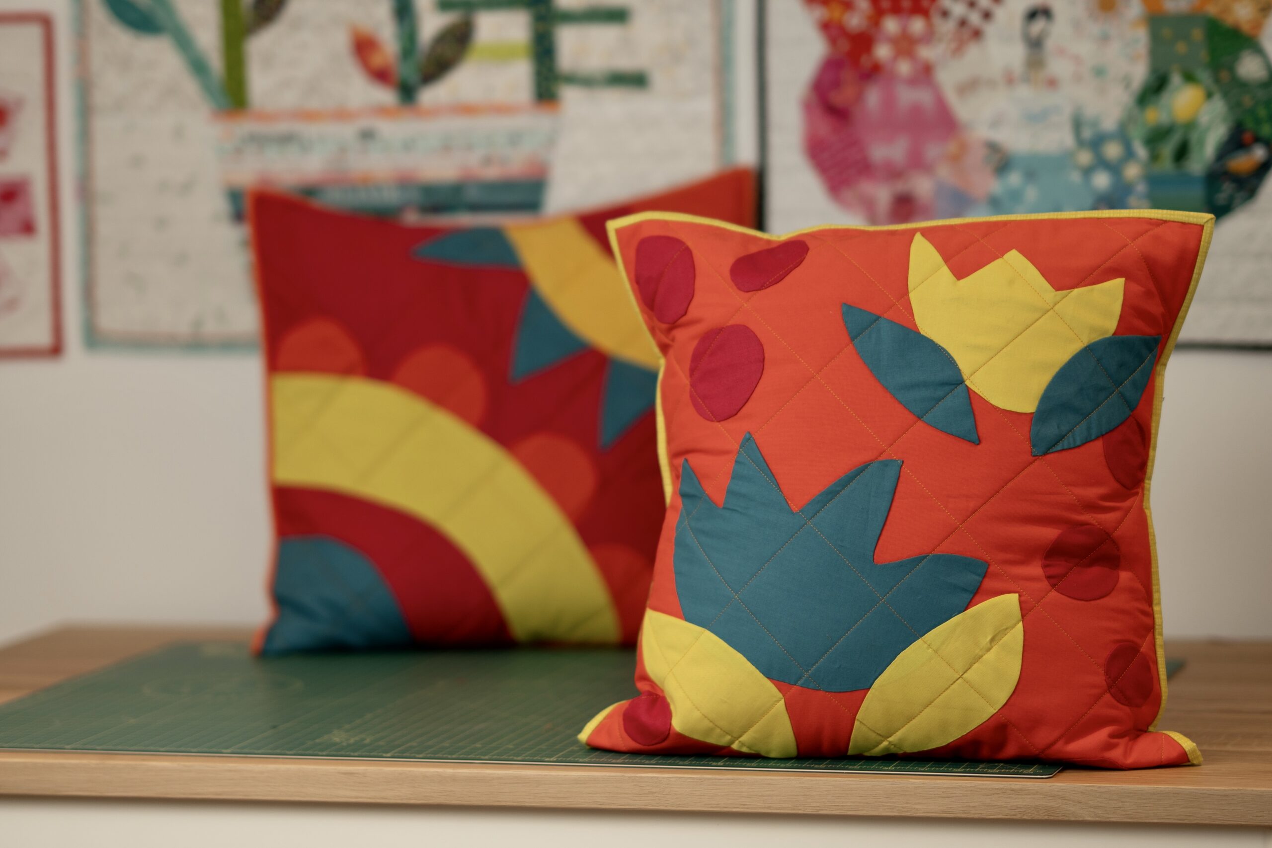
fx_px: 4487
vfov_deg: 10.8
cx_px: 636
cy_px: 424
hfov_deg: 16.1
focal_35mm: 127
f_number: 1.4
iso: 100
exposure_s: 1/320
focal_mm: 85
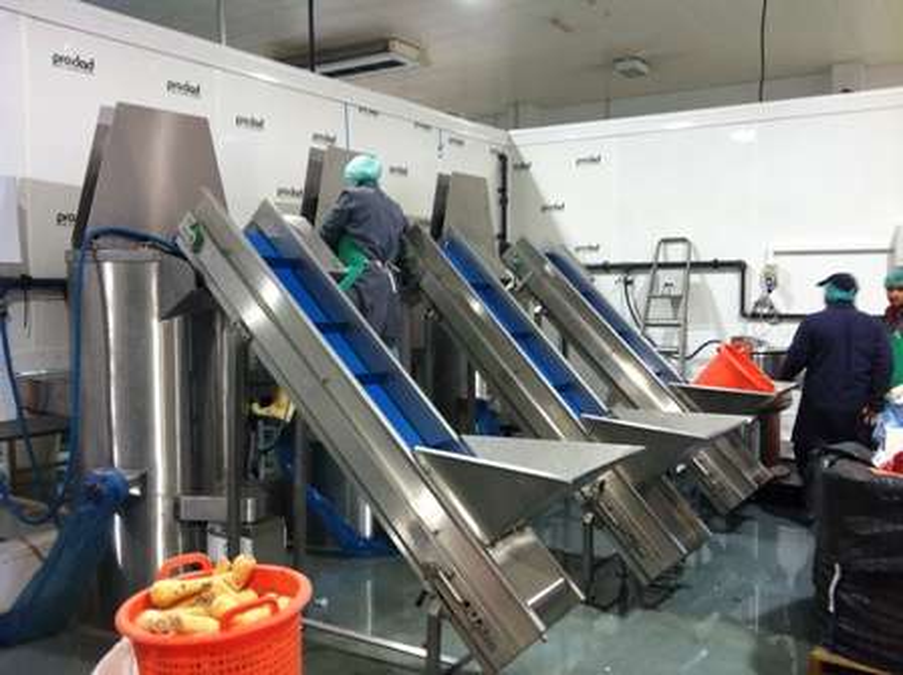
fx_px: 912
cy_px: 338
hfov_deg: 52.7
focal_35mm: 35
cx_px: 452
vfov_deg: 40.6
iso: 125
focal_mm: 3.85
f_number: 2.8
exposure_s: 1/15
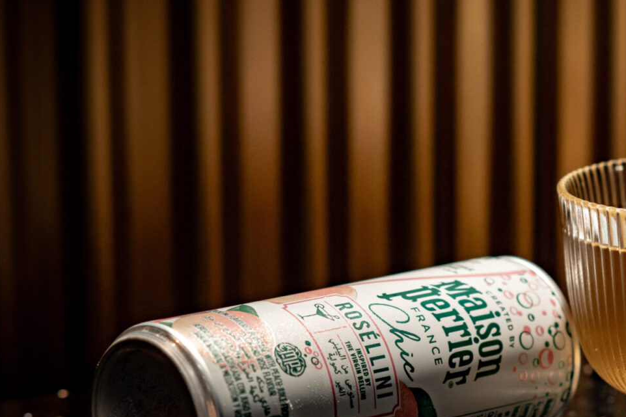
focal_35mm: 181
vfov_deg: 7.6
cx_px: 621
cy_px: 256
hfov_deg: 11.3
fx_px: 3147
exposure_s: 1/200
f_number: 5
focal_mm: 85
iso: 400
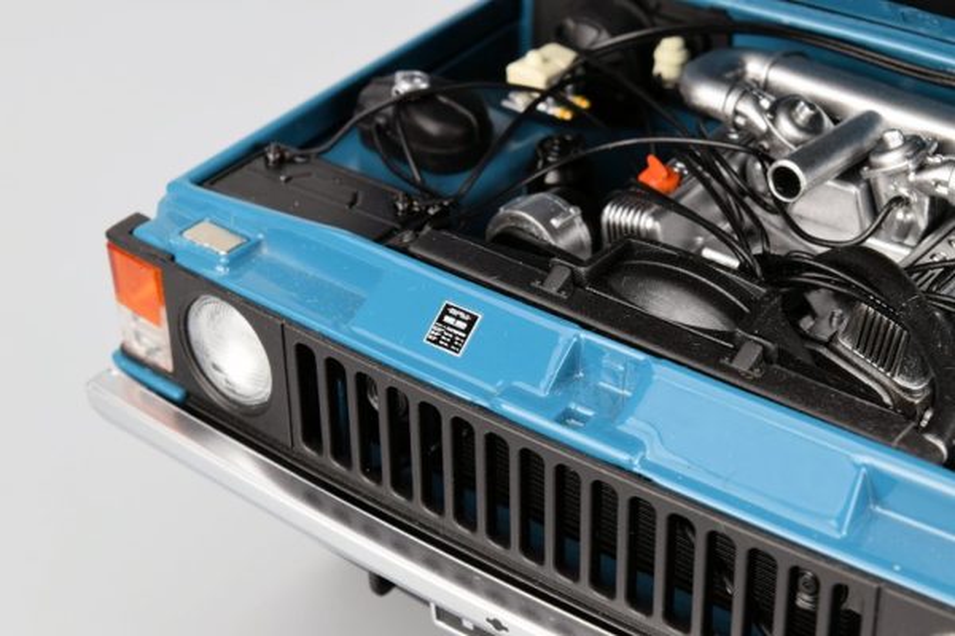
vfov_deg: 16.6
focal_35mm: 82
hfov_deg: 24.6
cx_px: 478
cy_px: 318
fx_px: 2188
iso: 100
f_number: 20
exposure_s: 1/2
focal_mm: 55
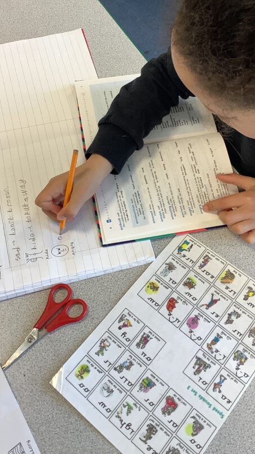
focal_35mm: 43
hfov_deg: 27.7
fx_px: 517
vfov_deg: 47.0
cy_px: 173
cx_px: 130
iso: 64
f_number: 2.4
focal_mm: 3.3
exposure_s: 1/50
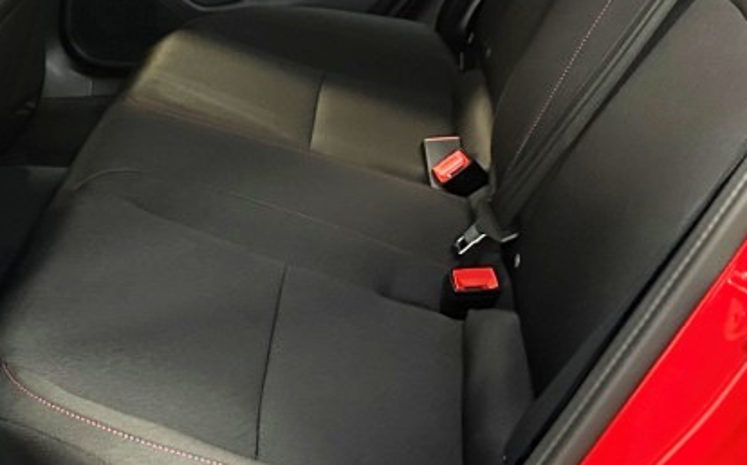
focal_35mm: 63
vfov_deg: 20.4
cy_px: 96
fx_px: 1282
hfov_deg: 30.8
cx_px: 52
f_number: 1.78
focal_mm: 6.86
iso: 1000
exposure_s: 1/30
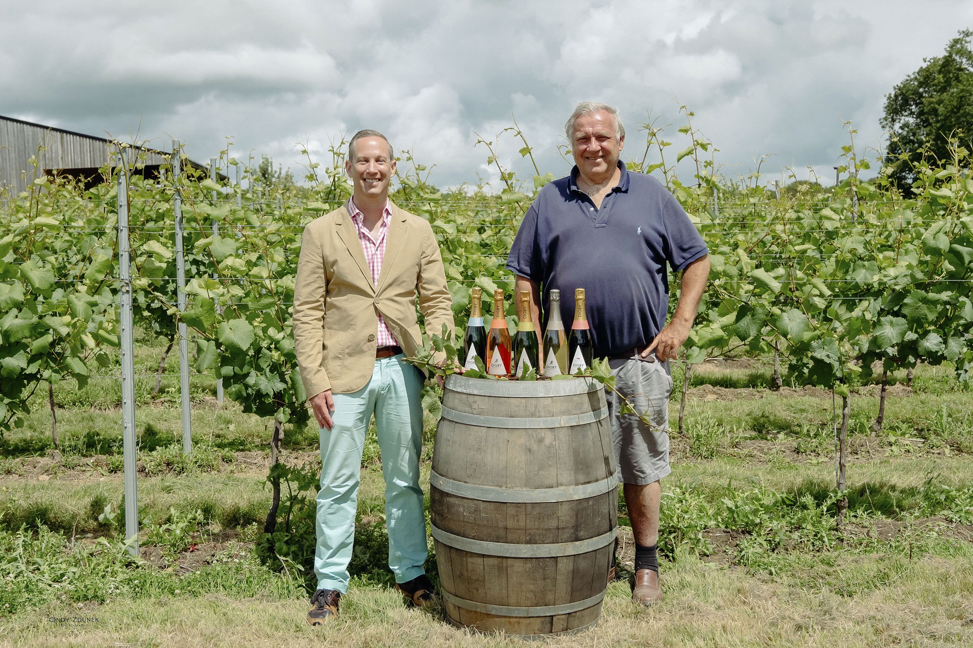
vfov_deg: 29.9
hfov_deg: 43.6
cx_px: 486
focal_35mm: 45
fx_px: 1216
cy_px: 324
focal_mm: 30
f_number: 4.5
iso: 800
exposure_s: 1/6400
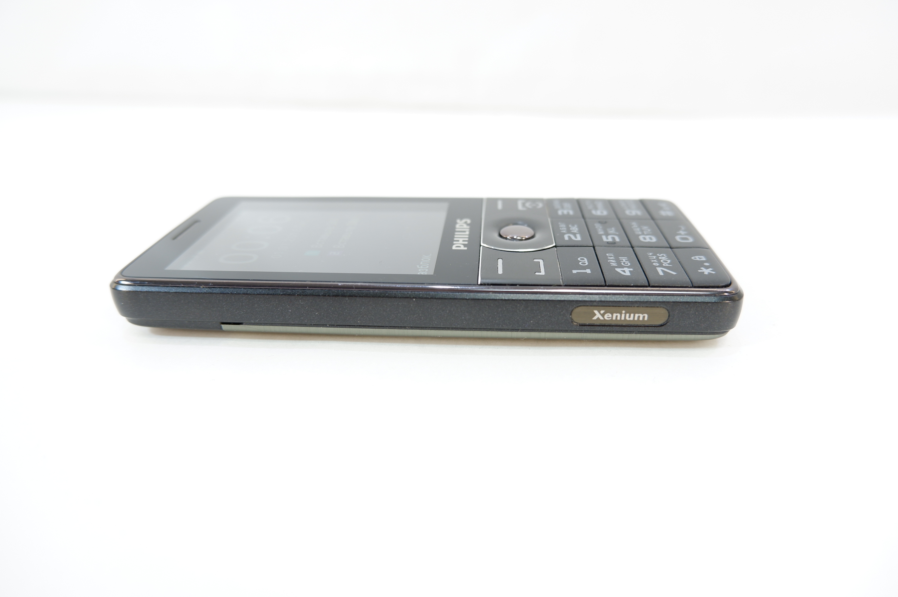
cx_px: 449
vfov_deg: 55.0
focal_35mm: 23
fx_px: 573
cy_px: 298
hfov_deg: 76.1
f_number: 3.5
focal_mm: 15
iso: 200
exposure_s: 1/50
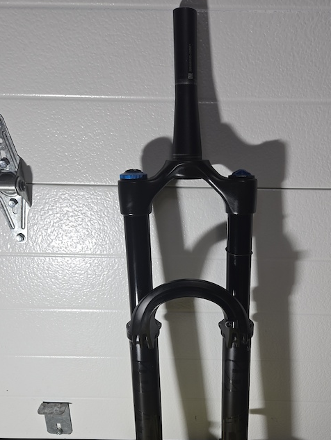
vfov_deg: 60.8
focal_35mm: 29
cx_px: 195
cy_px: 276
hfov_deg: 48.0
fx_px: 369
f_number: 1.8
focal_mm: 5.4
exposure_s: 1/120
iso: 40
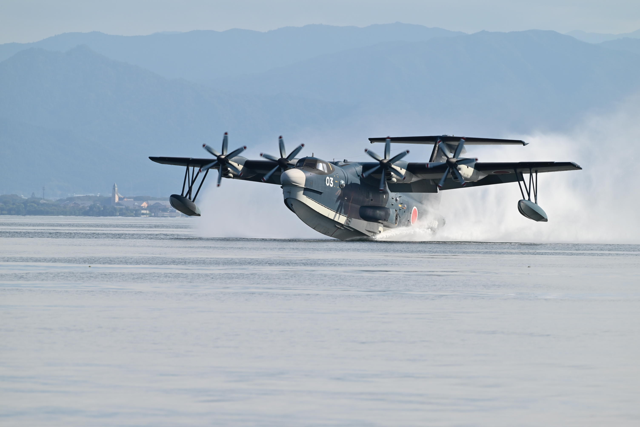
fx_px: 7291
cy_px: 214
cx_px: 320
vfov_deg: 3.4
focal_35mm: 410
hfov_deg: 5.0
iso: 320
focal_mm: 410
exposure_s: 1/1000
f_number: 9
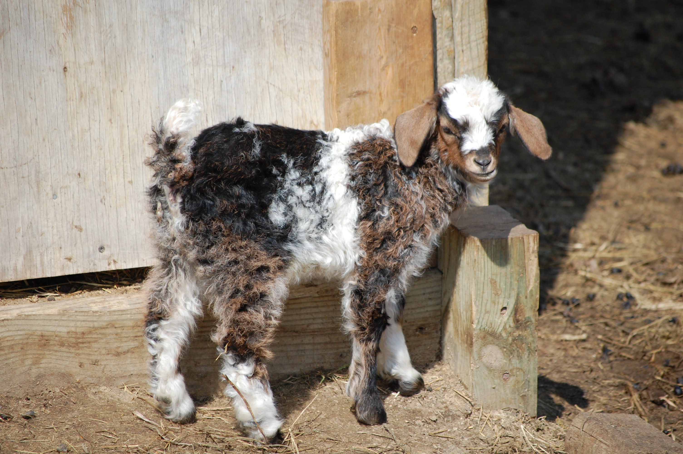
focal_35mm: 240
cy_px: 227
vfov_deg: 5.7
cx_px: 342
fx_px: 4549
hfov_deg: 8.6
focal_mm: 160
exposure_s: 1/1250
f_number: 5.3
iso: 400
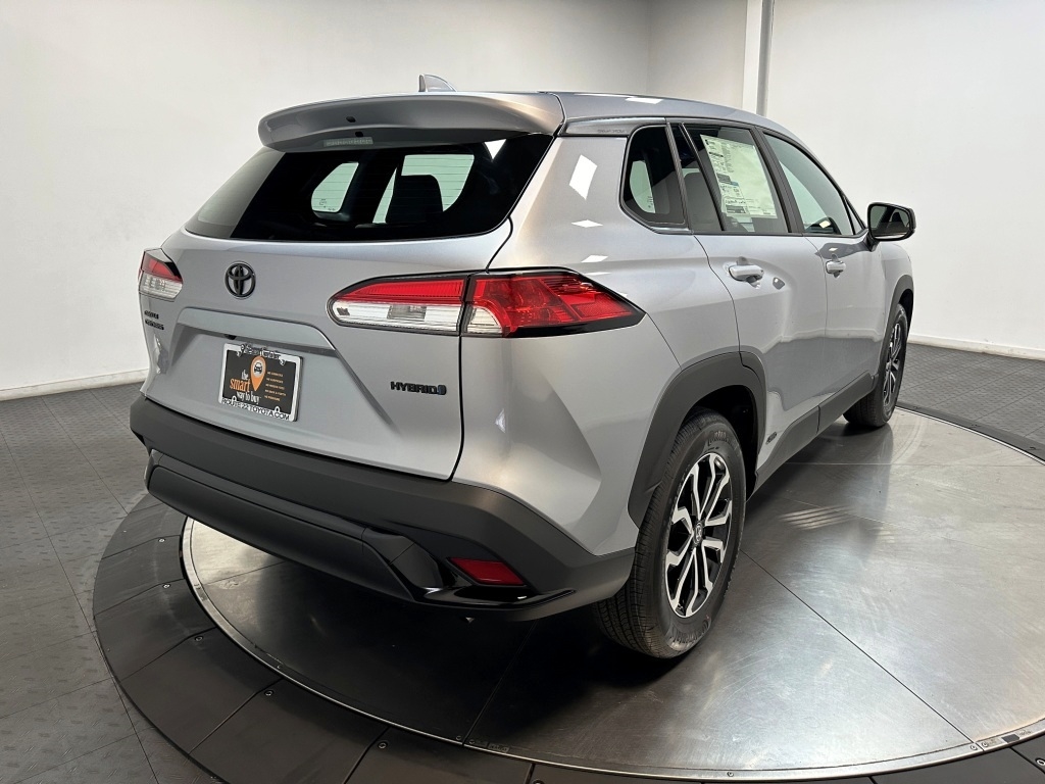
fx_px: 725
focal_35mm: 24
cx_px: 522
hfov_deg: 71.6
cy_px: 392
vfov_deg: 56.8
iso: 250
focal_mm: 6.86
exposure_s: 1/60
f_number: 1.78
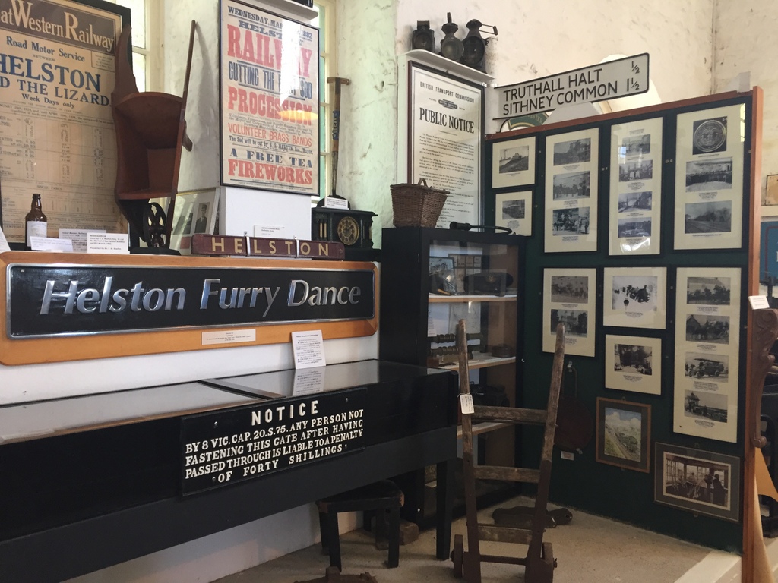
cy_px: 292
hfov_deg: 61.7
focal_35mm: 29
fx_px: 652
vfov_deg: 48.2
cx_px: 389
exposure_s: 1/33
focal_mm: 4.15
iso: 125
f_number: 2.2
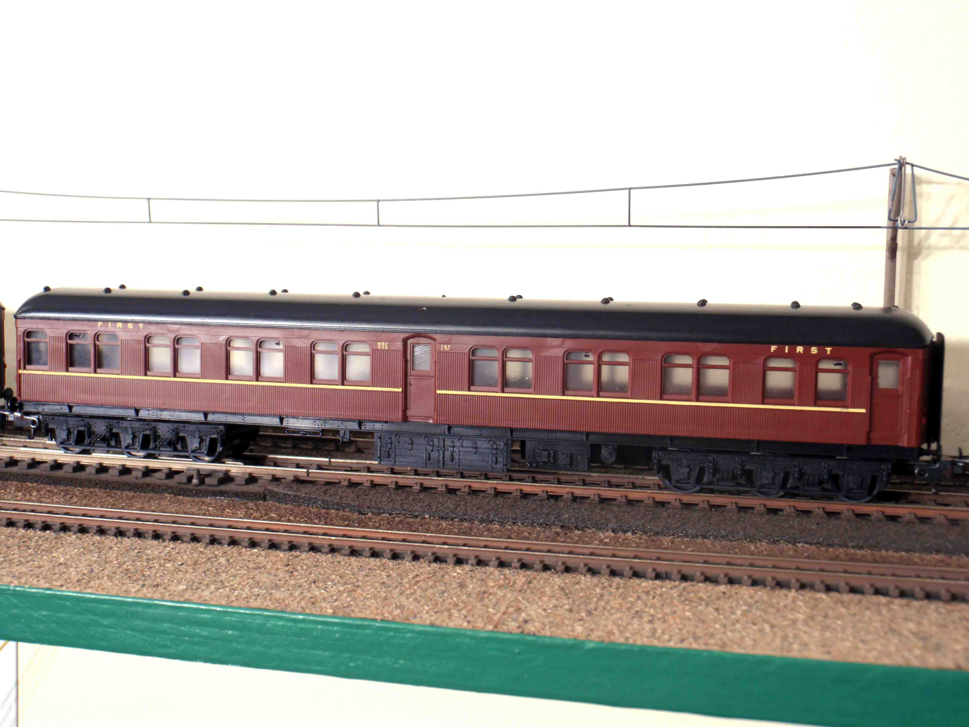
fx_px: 1120
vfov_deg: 36.0
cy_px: 364
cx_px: 484
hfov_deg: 46.8
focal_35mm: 40
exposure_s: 1/10
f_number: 3.9
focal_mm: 7.25
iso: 64
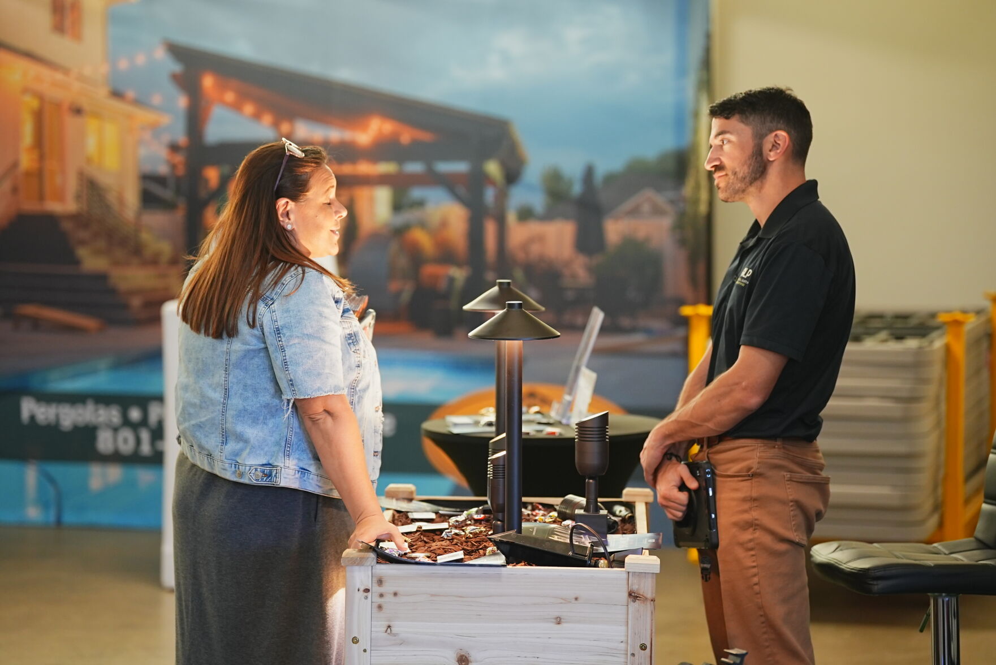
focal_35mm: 118
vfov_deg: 11.6
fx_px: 3266
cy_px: 332
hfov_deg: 17.3
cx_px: 498
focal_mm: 118
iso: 2000
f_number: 2.8
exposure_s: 1/320
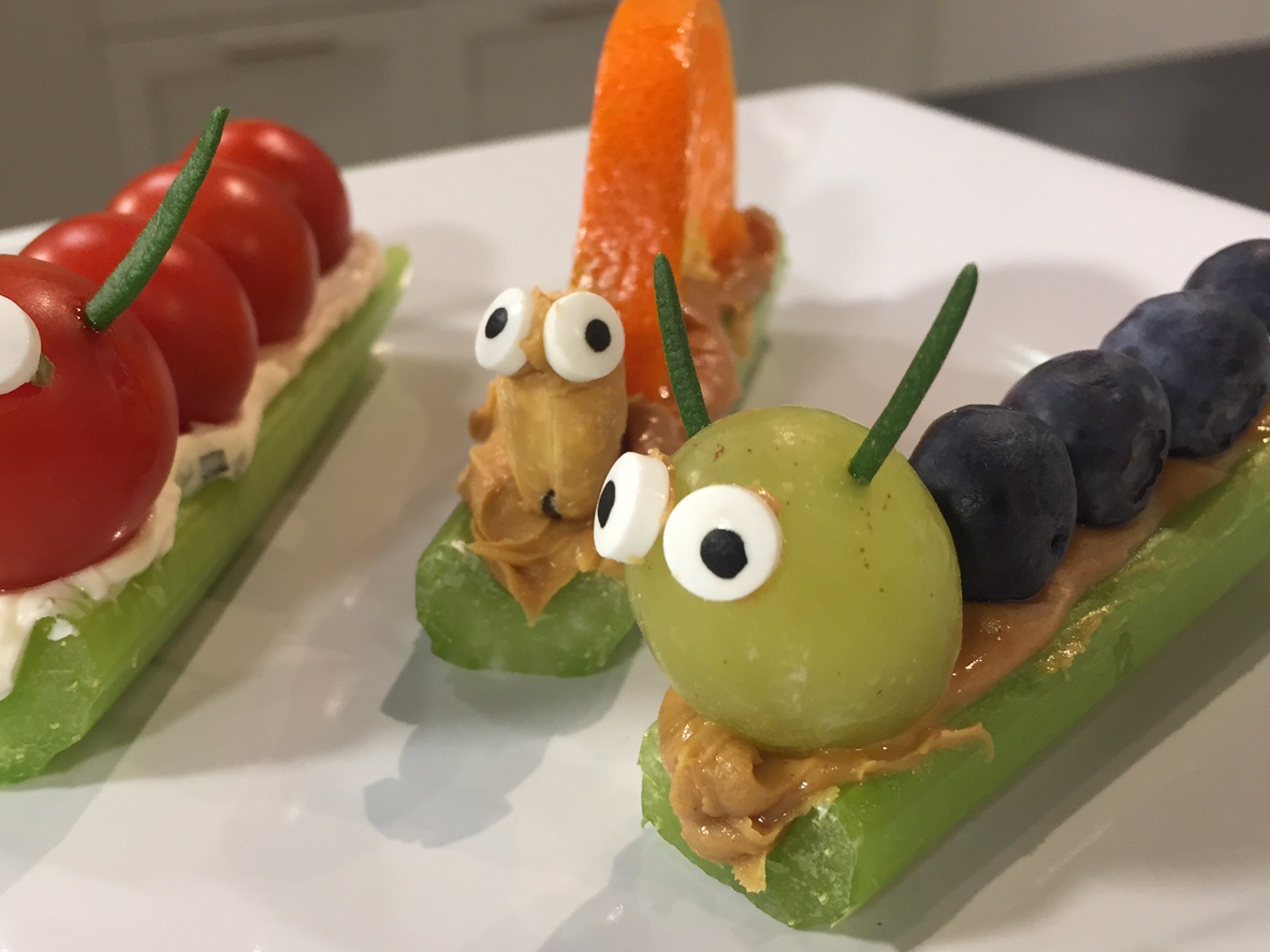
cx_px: 499
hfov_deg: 46.5
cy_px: 592
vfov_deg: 35.8
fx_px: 1467
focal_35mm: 40
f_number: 2.2
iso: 64
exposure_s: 1/30
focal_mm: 4.15
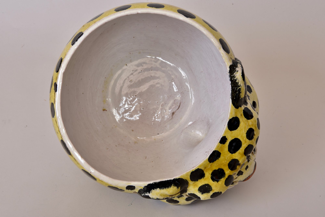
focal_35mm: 52
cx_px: 162
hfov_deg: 38.2
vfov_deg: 26.0
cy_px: 108
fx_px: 470
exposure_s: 1/160
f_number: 18
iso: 125
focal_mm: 52
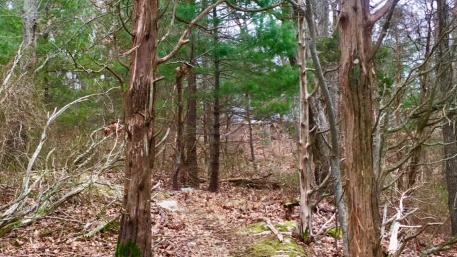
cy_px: 129
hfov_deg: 36.5
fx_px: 690
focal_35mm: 57
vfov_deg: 21.1
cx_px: 177
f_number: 2.2
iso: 40
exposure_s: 1/120
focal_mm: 4.15
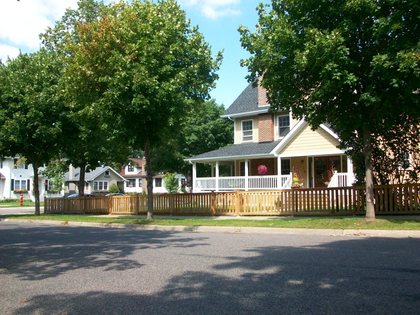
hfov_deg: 54.0
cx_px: 210
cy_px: 158
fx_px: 413
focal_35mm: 34
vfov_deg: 41.8
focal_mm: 5.7
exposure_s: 1/575
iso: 80
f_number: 2.8
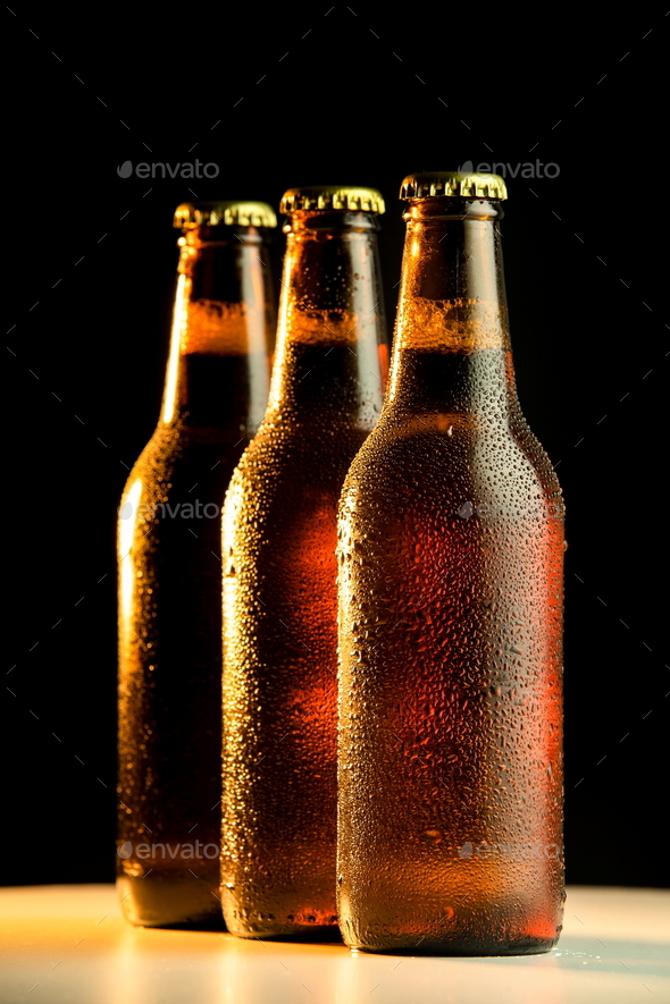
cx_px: 335
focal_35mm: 145
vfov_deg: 14.2
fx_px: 4048
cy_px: 502
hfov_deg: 9.5
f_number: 10
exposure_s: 1/3
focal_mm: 145
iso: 100
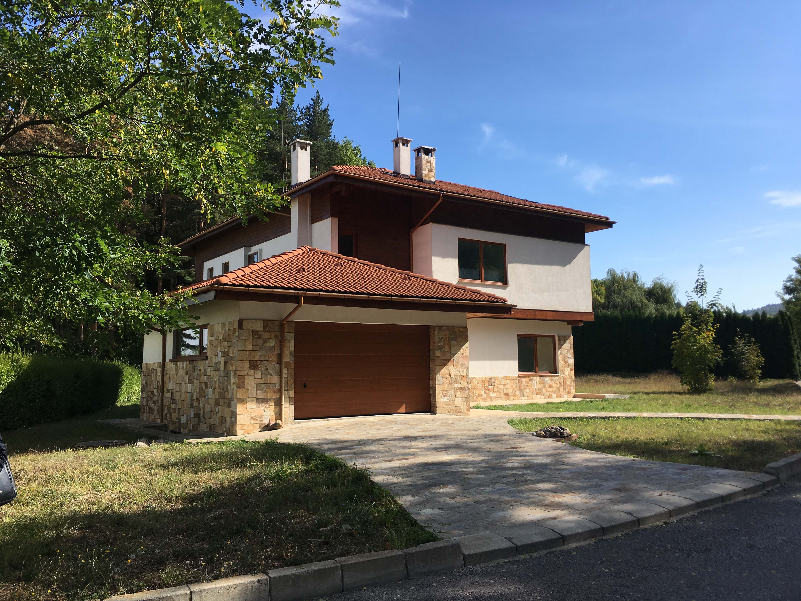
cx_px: 400
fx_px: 671
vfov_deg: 48.2
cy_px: 300
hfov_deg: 61.7
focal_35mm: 29
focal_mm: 4.15
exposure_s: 1/1350
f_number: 2.2
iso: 25
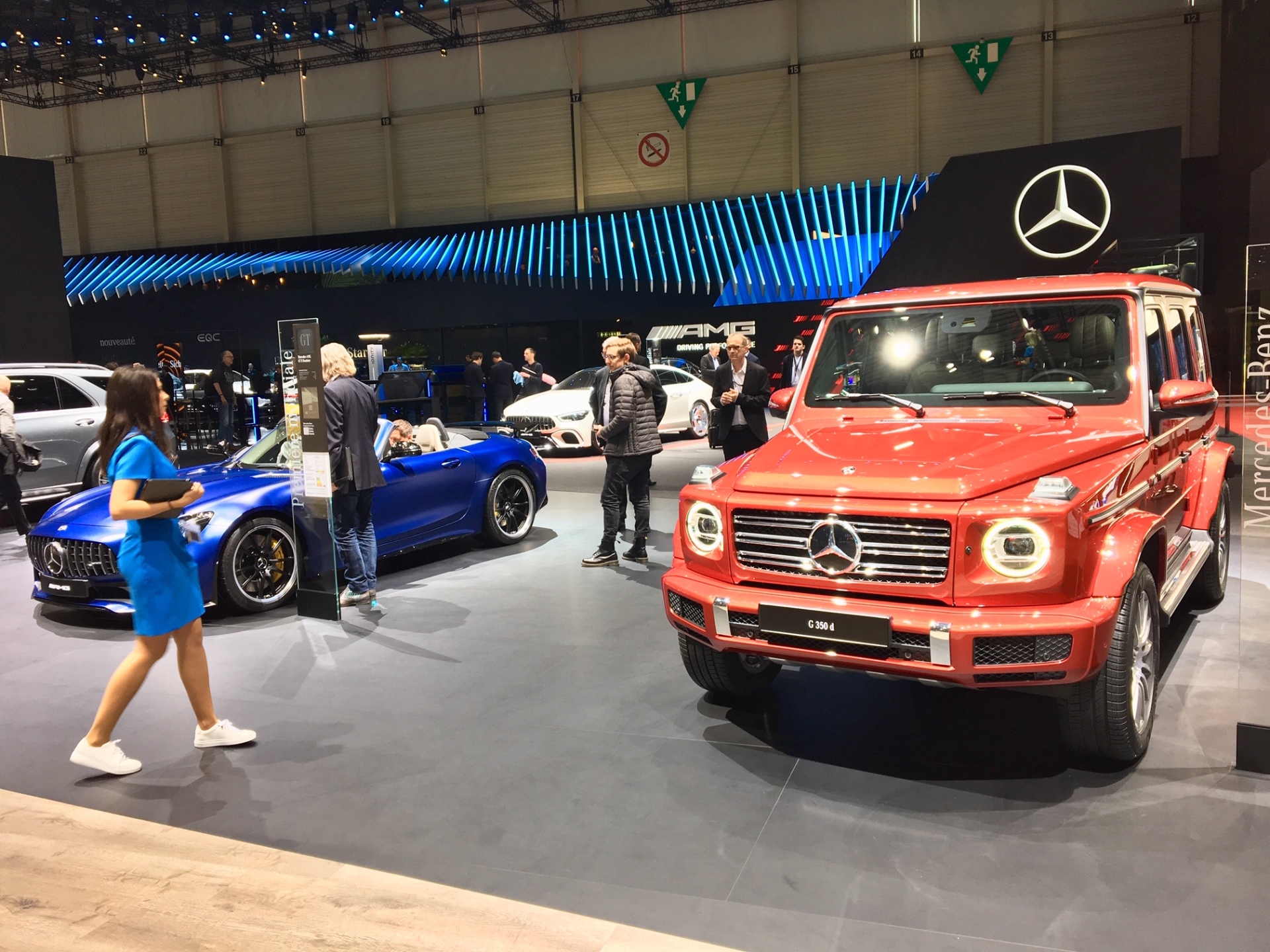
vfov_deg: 48.2
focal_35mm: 29
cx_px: 635
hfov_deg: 61.7
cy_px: 476
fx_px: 1064
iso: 25
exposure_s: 1/50
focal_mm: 4.15
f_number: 2.2
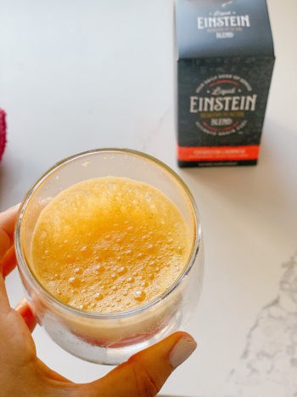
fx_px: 595
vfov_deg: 36.8
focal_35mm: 52
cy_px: 198
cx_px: 148
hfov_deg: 28.0
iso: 125
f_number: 2
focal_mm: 6
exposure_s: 1/120
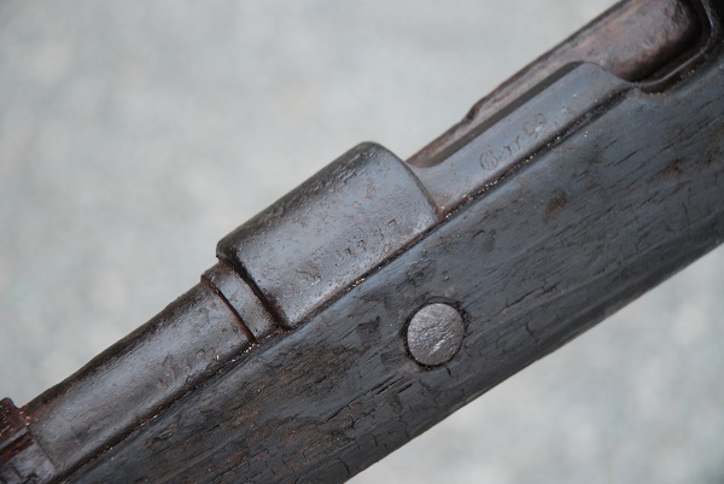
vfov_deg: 13.1
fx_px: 2113
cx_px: 362
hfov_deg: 19.4
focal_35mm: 105
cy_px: 242
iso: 640
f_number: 4.5
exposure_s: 1/125
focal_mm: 70
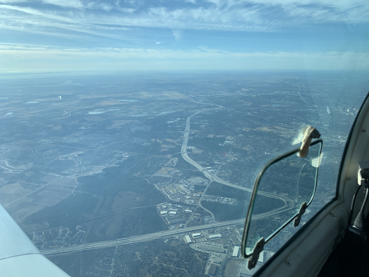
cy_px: 138
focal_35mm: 26
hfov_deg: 67.3
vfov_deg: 53.1
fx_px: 277
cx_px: 184
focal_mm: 4.25
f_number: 1.8
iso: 25
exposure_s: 1/1916
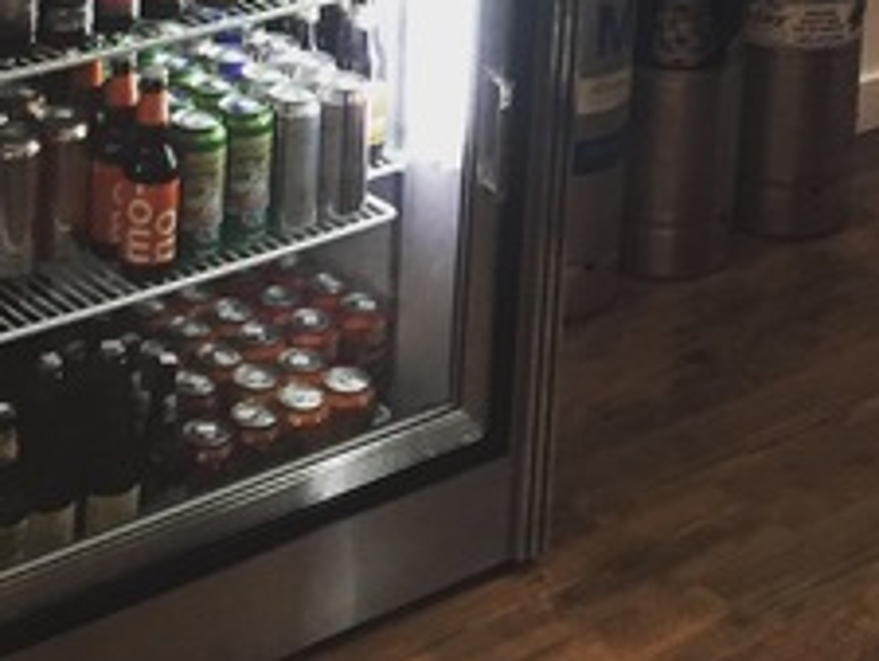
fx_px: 2617
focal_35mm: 103
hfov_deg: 19.1
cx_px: 461
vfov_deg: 13.3
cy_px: -434
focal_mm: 4.15
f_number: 2.2
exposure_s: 1/30
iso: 200
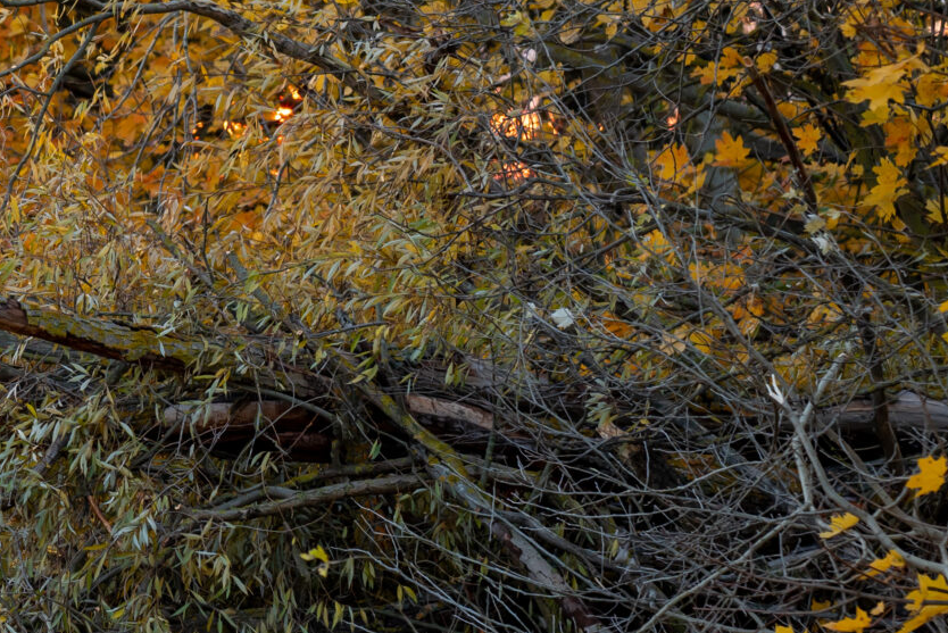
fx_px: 6876
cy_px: 394
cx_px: -499
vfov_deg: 5.3
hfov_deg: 7.7
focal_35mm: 261
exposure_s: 1/200
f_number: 2.8
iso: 400
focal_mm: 85
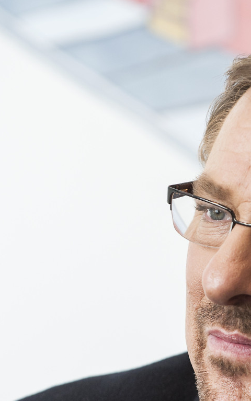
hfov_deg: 3.2
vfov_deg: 5.1
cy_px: 262
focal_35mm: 408
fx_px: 4461
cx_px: 237
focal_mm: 200
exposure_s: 1/200
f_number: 5.6
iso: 640
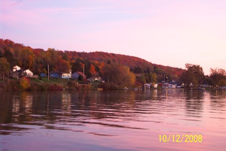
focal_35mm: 61
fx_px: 383
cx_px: 113
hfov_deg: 32.9
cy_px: 76
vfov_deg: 22.3
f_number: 3.5
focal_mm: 12.6
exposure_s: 1/8
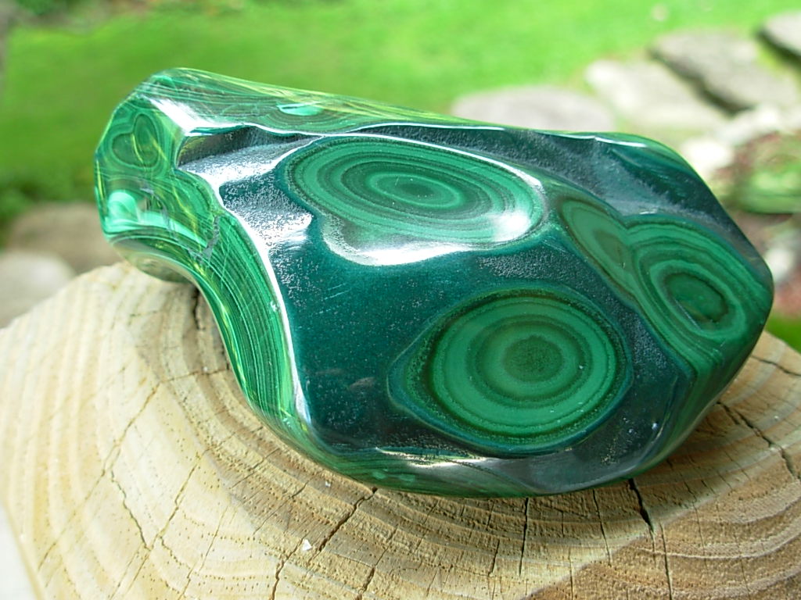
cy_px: 300
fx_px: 879
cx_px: 400
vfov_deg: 37.7
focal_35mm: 38
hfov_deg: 49.0
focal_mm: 6.3
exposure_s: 1/26.1
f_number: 2.9
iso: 50
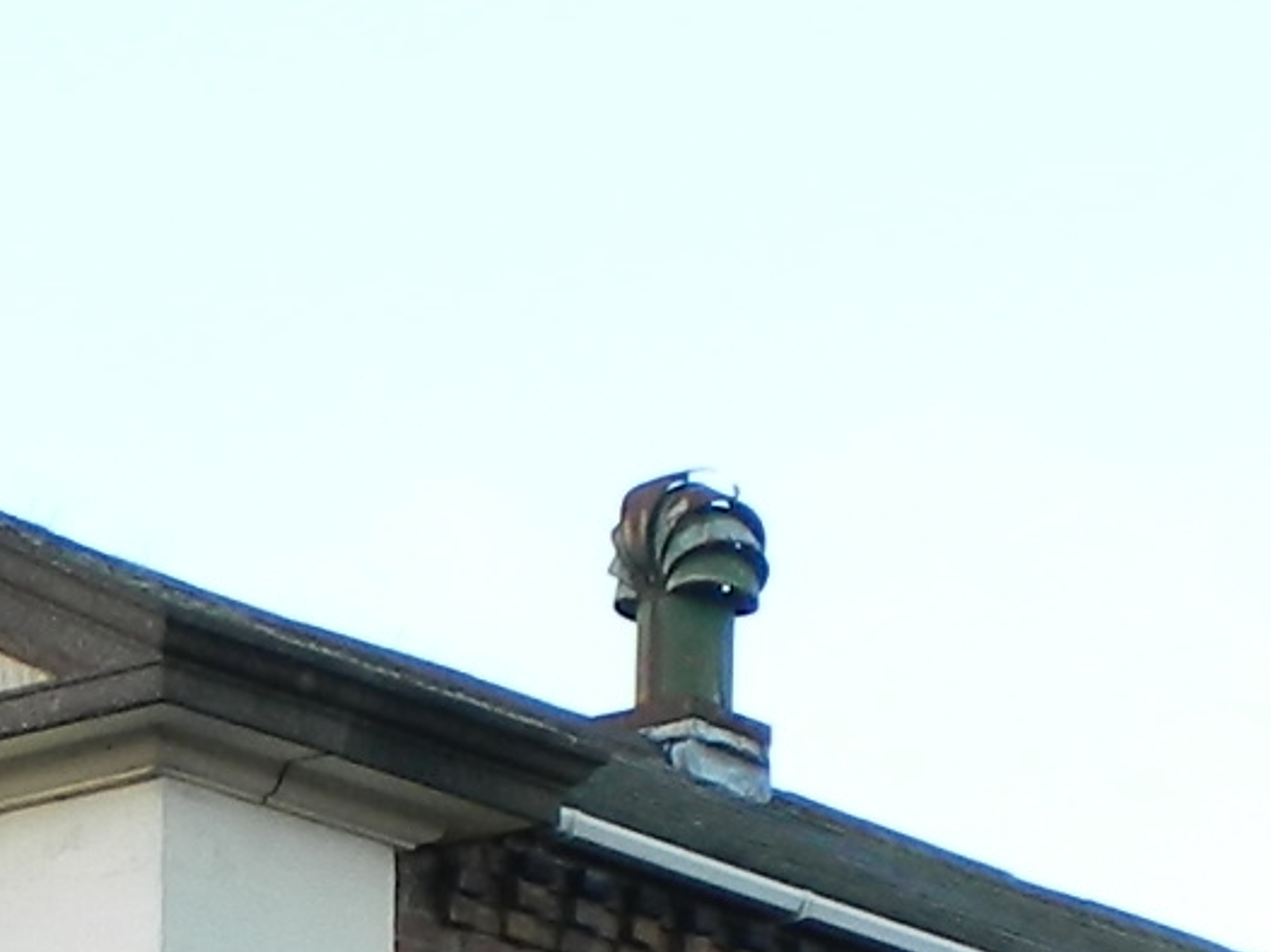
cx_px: 962
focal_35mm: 254
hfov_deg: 7.8
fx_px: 9324
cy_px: 2273
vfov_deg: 5.6
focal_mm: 7.3
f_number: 3.5
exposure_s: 1/100
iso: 80
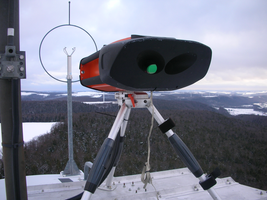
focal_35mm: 35
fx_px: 270
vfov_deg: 40.7
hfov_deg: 52.6
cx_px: 134
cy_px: 100
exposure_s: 1/77.6
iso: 50
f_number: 3
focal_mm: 5.8
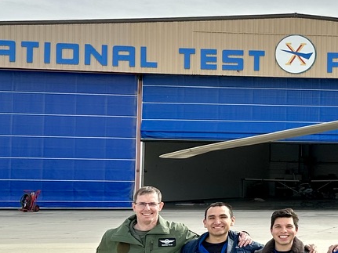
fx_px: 556
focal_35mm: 57
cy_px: 164
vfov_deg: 25.5
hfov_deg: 32.3
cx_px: 298
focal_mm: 6.86
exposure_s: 1/3472
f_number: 1.78
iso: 80
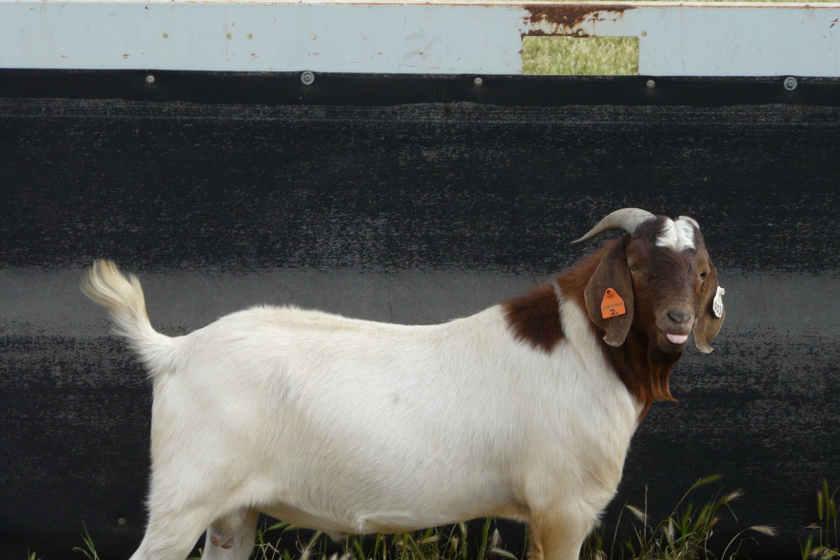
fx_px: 3547
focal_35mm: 152
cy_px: 364
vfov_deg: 9.0
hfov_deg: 13.5
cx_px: 428
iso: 100
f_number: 4
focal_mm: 20.6
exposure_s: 1/250
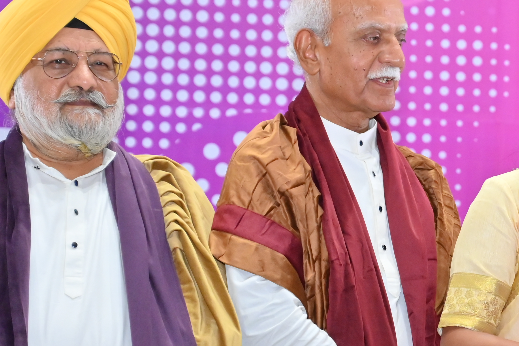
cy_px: 279
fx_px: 2593
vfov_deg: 7.6
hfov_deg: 11.2
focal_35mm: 180
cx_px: 650
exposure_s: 1/200
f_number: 5.6
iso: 2000
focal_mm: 70
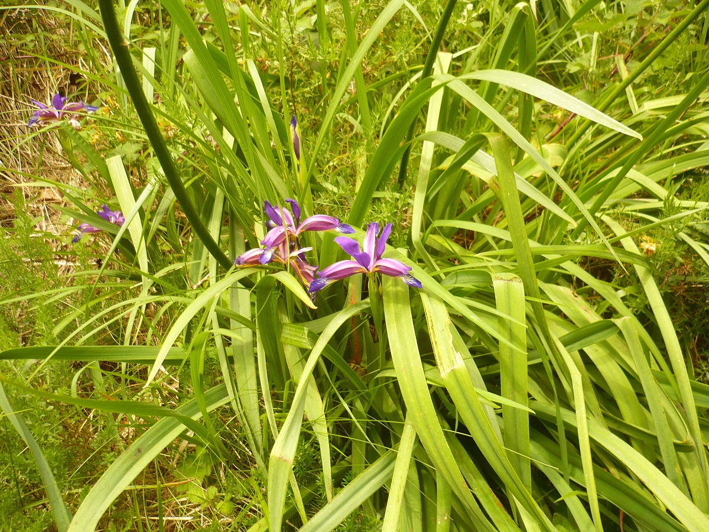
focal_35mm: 35
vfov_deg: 40.7
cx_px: 354
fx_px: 717
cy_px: 266
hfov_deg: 52.6
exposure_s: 1/320
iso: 100
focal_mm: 5.8
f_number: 2.8
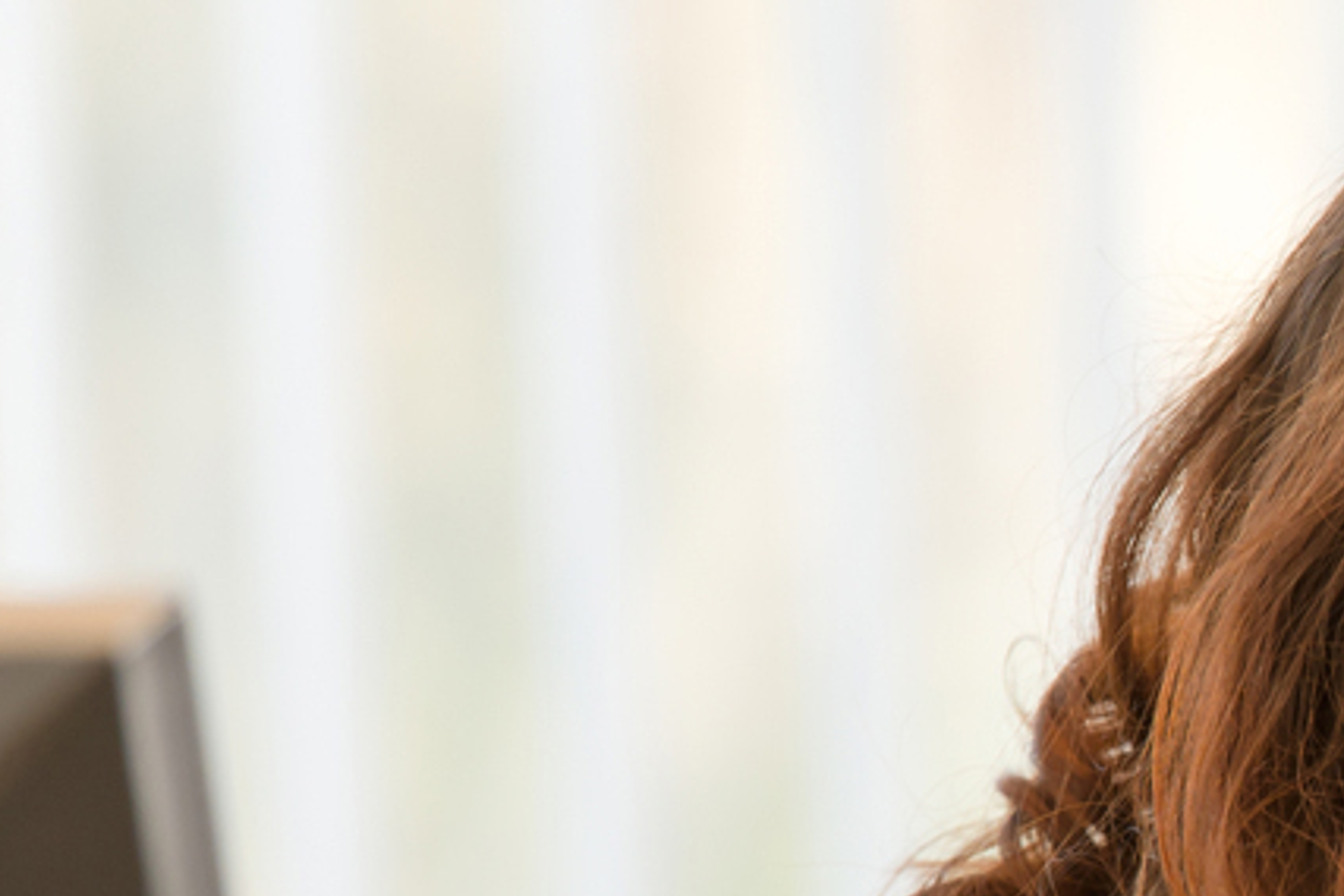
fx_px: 26514
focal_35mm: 710
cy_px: 1413
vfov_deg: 1.9
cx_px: 2679
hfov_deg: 2.9
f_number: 3.2
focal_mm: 175
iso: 200
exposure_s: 1/125
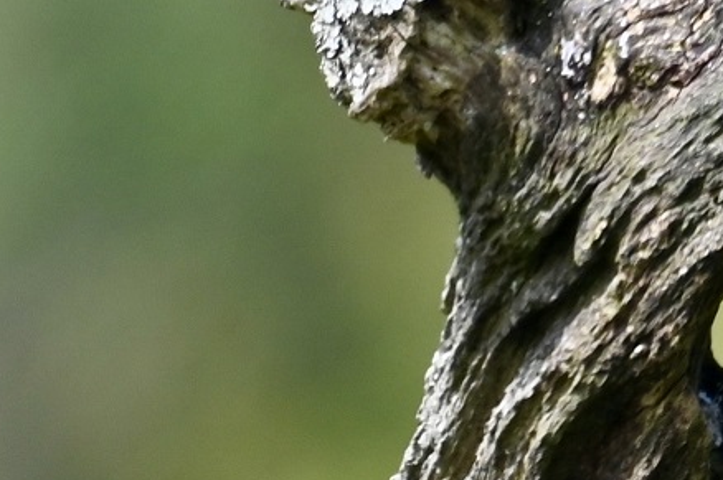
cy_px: -198
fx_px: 46541
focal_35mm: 2320
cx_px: 940
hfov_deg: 0.9
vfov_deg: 0.6
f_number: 11
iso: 400
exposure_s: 1/320
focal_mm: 640
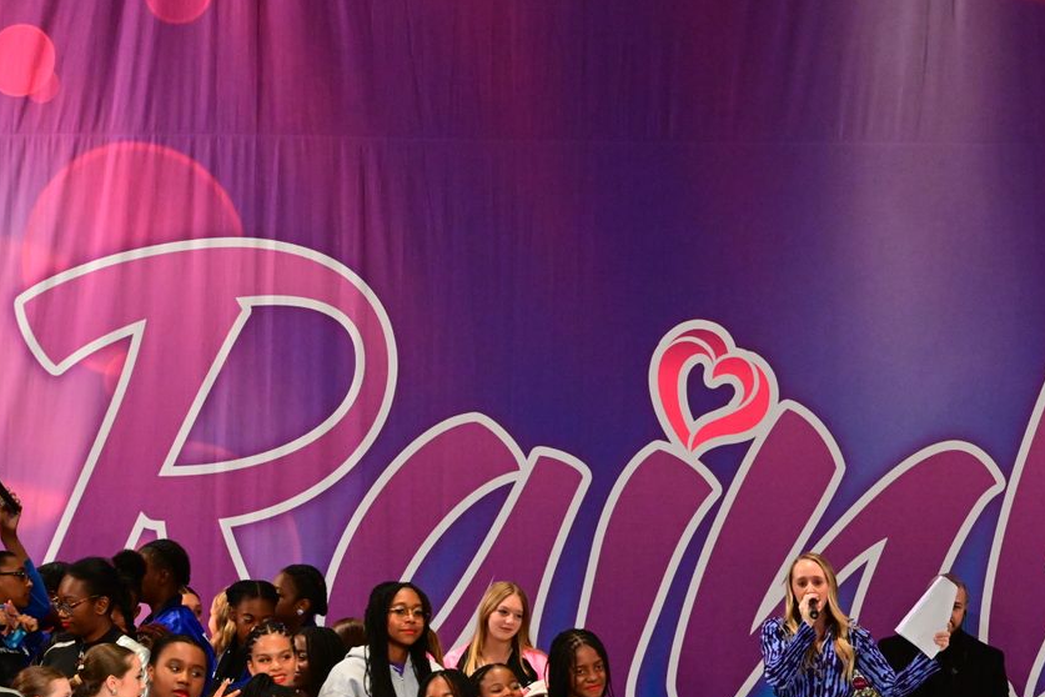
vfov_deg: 5.7
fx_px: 7024
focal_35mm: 242
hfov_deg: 8.5
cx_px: 850
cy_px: 580
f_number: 5.6
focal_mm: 135
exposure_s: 1/320
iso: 6400
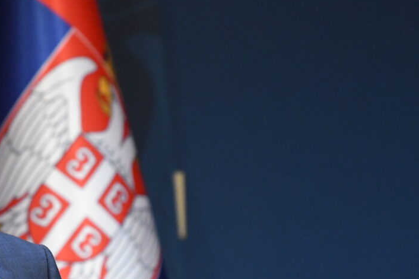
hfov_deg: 3.2
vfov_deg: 2.1
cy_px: 239
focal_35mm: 653
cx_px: 15
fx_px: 7596
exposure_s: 1/400
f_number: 4
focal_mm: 200
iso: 2500
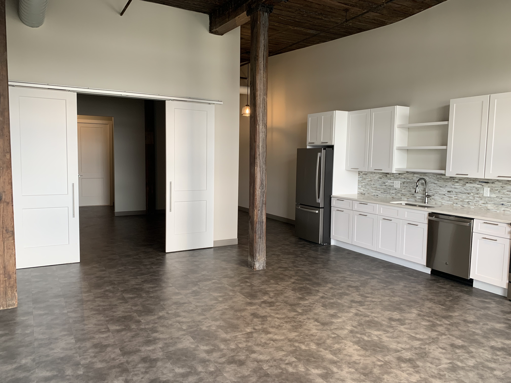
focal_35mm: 26
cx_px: 256
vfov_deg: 53.1
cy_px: 192
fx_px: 384
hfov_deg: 67.3
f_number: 1.8
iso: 64
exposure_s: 1/60
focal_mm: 4.25
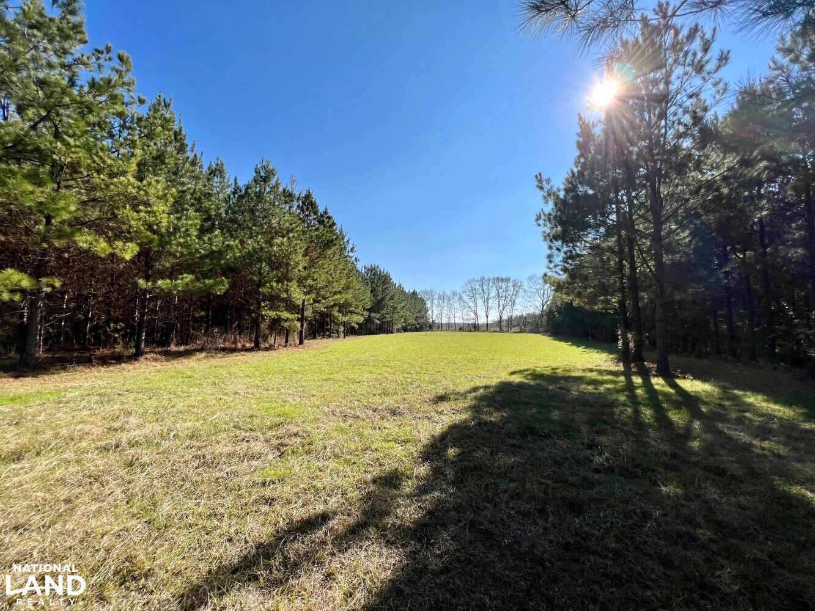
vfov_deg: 89.9
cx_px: 408
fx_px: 306
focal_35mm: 13
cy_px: 306
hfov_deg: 106.2
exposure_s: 1/2801
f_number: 1.8
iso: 32
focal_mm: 1.57
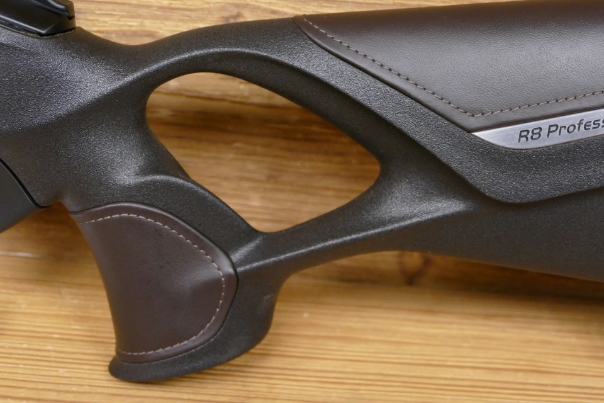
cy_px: 202
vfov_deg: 20.6
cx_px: 302
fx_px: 1107
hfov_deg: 30.5
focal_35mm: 66
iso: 1600
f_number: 3.6
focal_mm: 24
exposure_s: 1/80
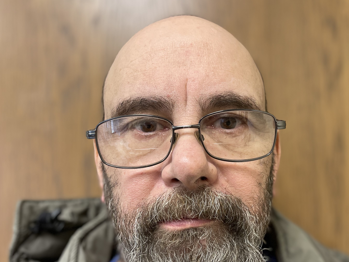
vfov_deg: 36.6
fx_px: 393
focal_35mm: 39
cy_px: 164
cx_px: 210
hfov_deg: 47.6
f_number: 1.6
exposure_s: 1/60
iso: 125
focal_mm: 4.2
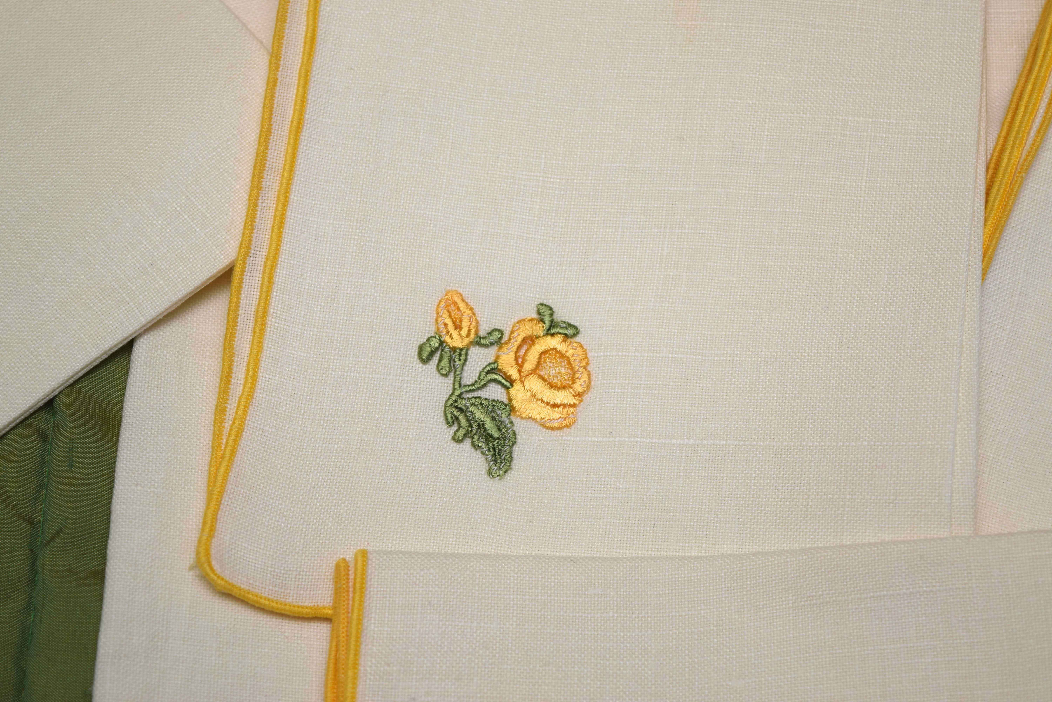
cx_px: 526
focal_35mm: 82
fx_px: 2411
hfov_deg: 24.6
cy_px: 351
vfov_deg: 16.6
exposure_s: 1/60
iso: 100
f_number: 5.6
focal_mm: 55
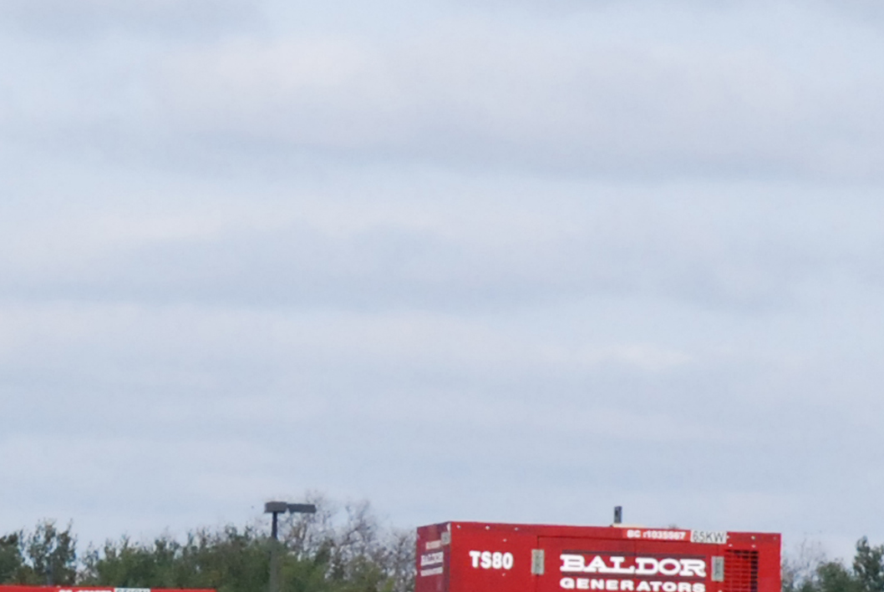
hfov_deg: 4.7
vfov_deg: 3.1
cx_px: -329
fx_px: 10796
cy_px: 681
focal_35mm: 439
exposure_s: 1/1250
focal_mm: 80
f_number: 9
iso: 800
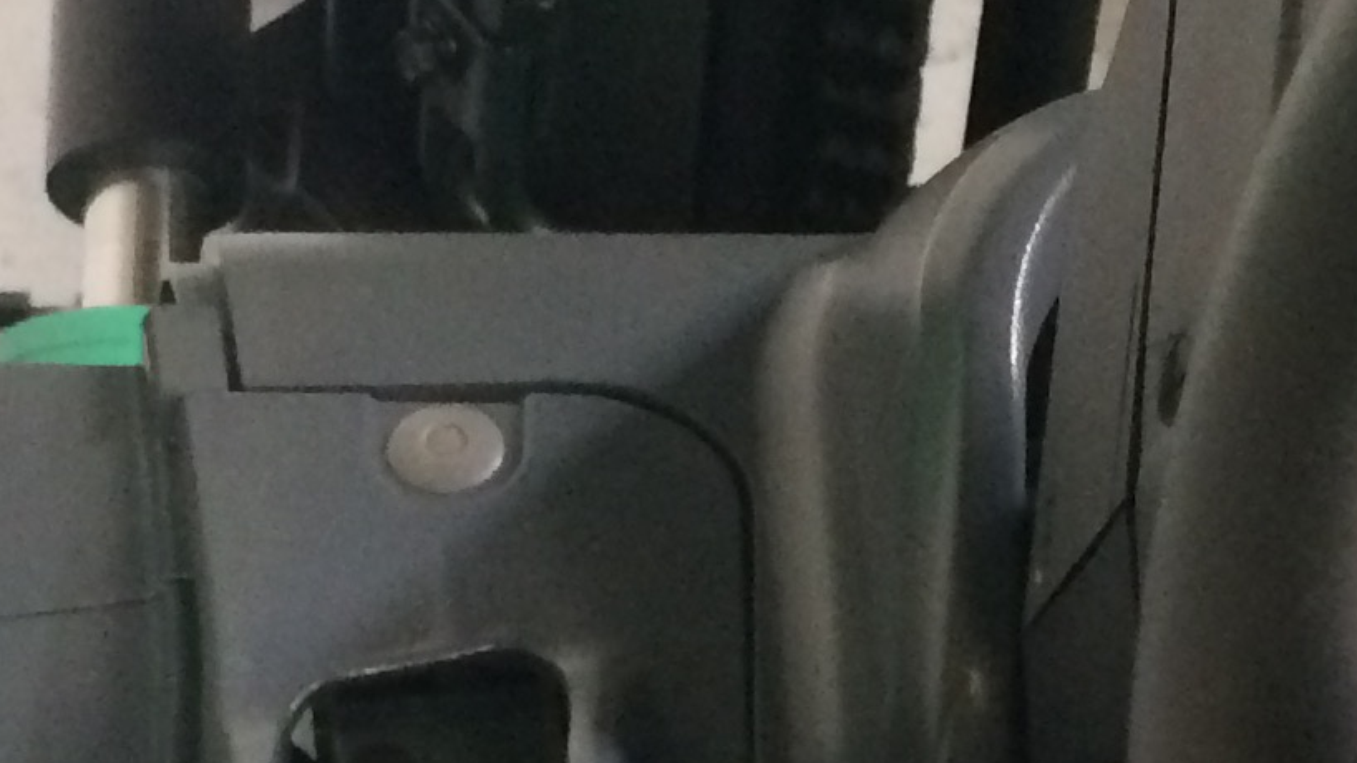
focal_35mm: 126
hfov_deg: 17.0
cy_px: 853
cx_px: 849
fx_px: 4533
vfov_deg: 9.5
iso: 250
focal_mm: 4.15
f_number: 2.2
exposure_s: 1/33
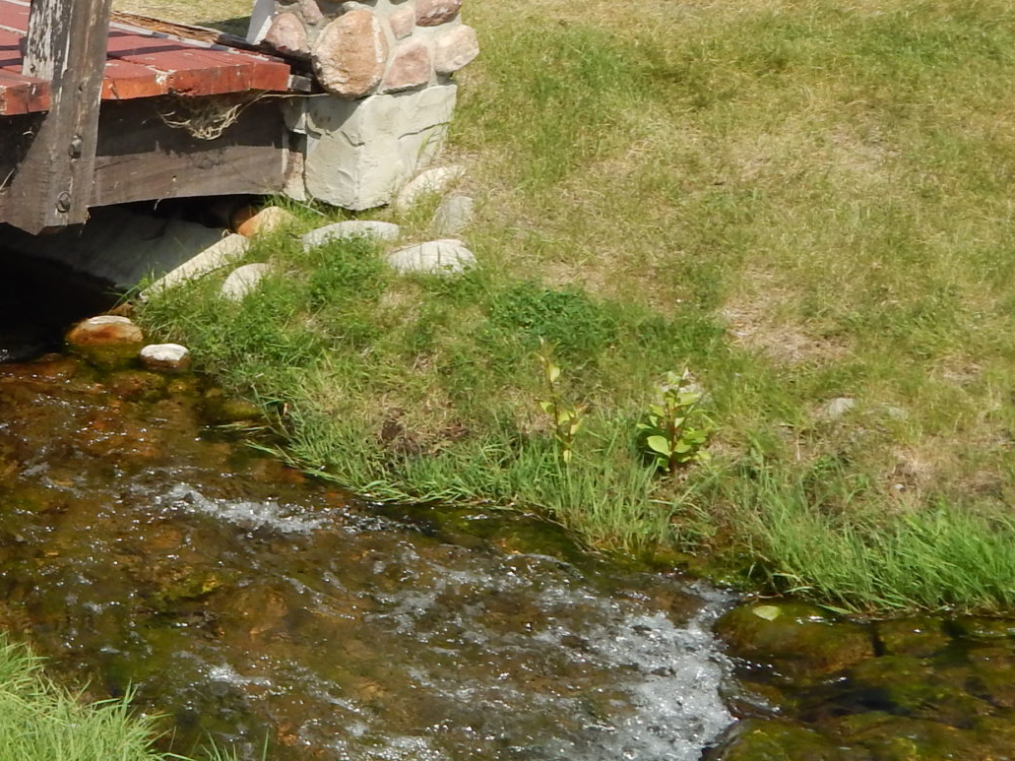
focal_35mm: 77
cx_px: -216
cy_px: 88
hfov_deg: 23.1
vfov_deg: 18.8
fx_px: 2258
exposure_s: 1/400
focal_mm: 5.6
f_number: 6.5
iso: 125
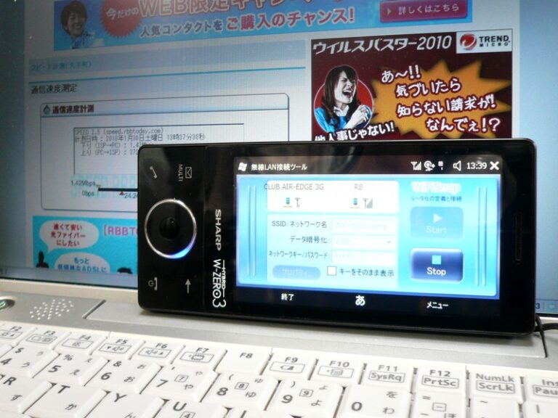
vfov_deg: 38.7
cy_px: 209
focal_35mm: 37
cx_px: 279
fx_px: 596
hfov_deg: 50.1
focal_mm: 4.6
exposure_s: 1/15
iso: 100
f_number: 2.8
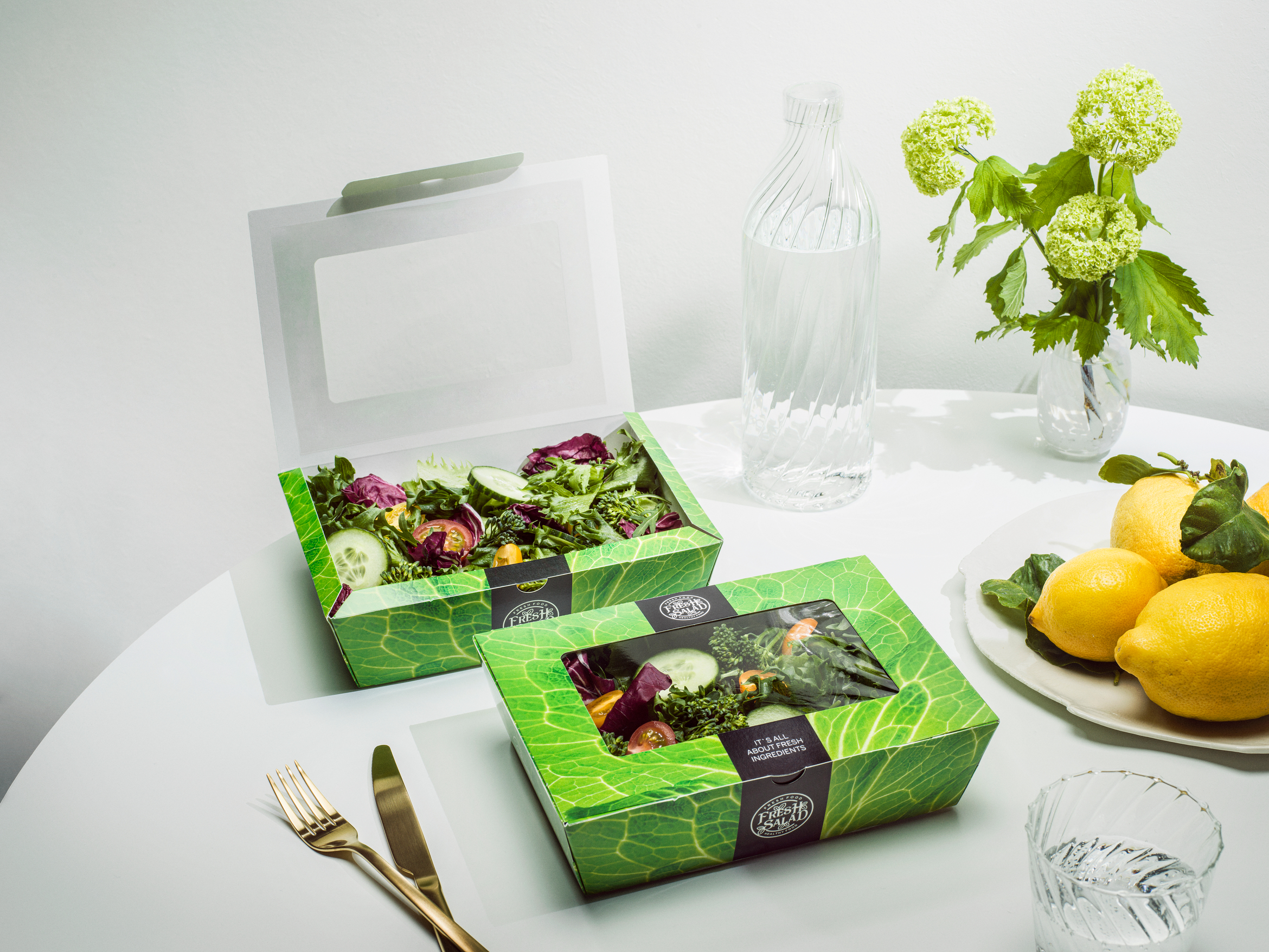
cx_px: 634
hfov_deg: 37.5
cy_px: 476
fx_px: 1870
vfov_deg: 28.6
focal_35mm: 51
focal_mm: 80
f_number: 16
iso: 200
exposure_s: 1/500
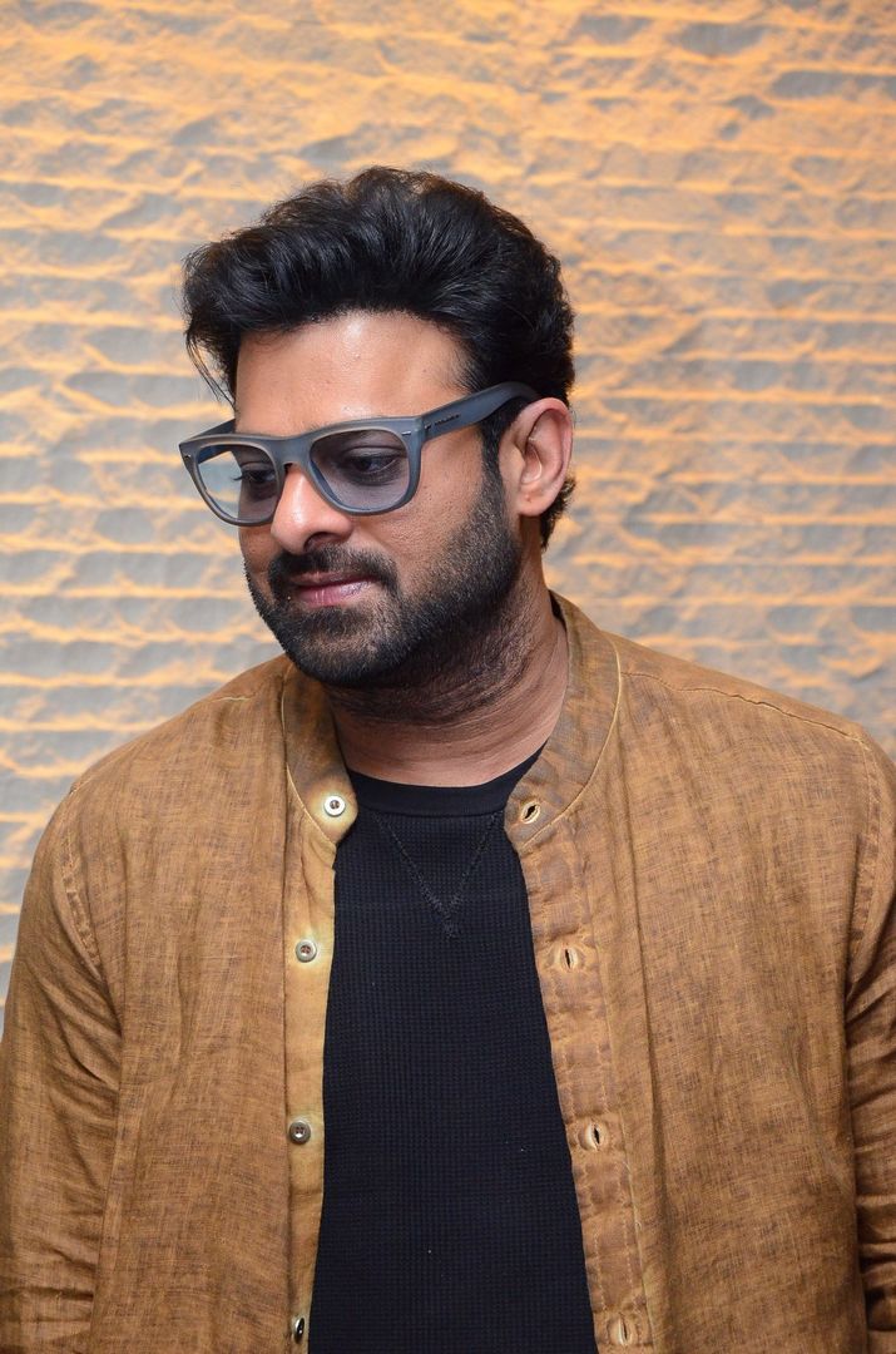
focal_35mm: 99
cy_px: 677
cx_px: 448
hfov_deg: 13.8
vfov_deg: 20.7
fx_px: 3714
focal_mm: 66
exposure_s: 1/125
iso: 2500
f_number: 6.3
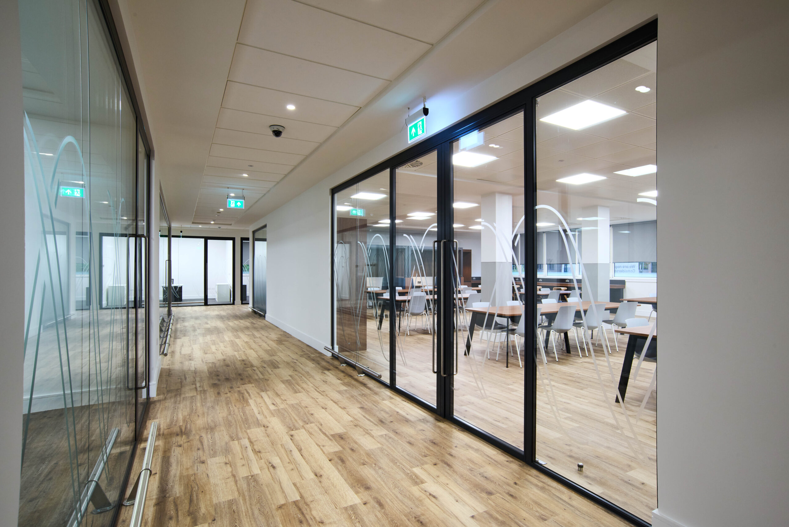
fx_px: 395
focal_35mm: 18
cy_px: 264
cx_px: 394
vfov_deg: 67.4
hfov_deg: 90.0
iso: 200
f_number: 16
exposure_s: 1/2.5
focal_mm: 18
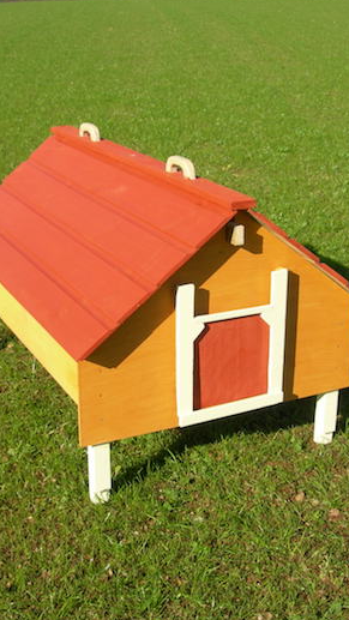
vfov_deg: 37.2
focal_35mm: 56
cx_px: 168
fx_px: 921
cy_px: 308
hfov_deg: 21.5
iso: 50
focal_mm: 7.8
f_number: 4.8
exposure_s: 1/383
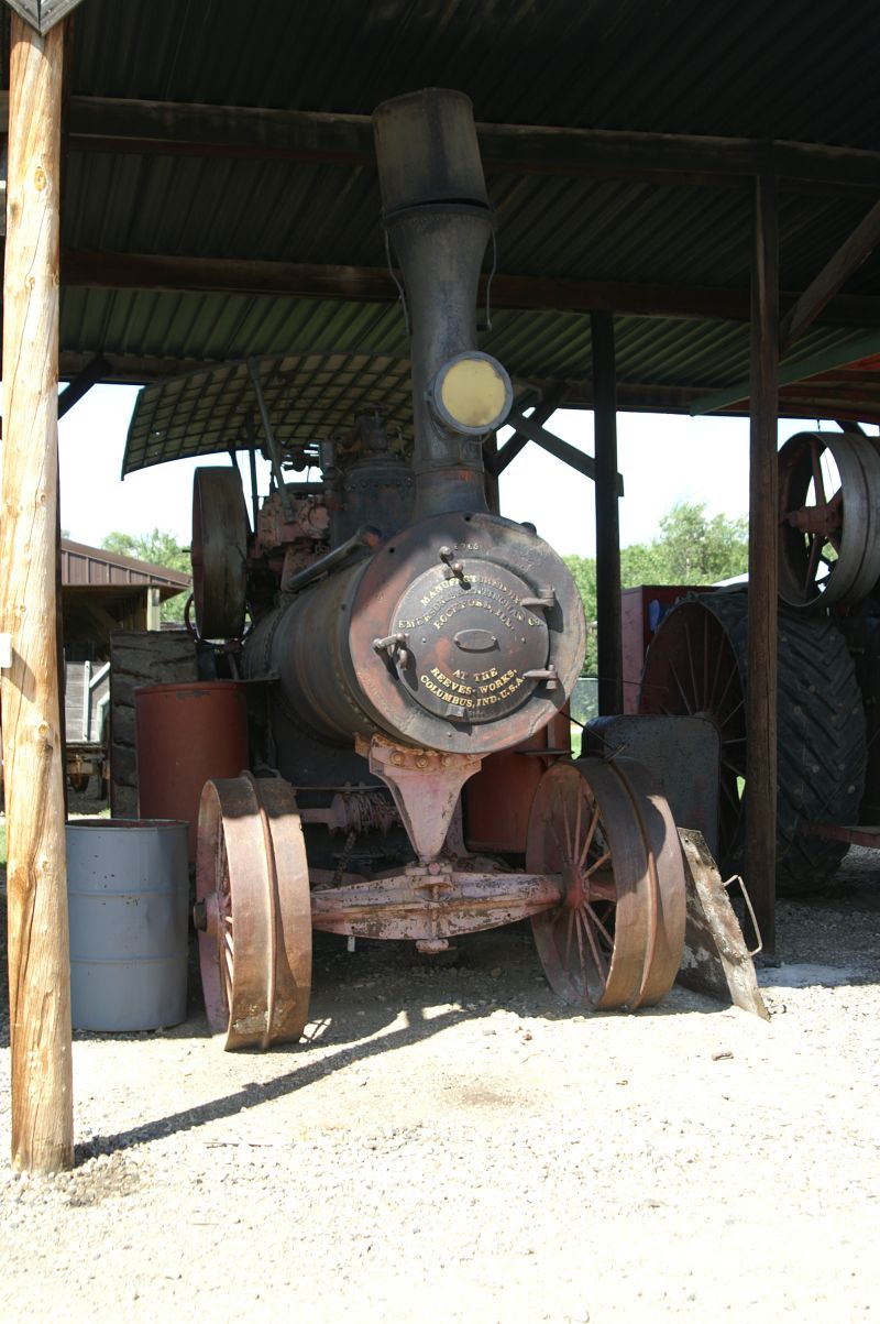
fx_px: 1543
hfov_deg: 31.8
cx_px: 440
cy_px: 662
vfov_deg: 46.4
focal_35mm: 42
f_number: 4
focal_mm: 28
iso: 100
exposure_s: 1/125
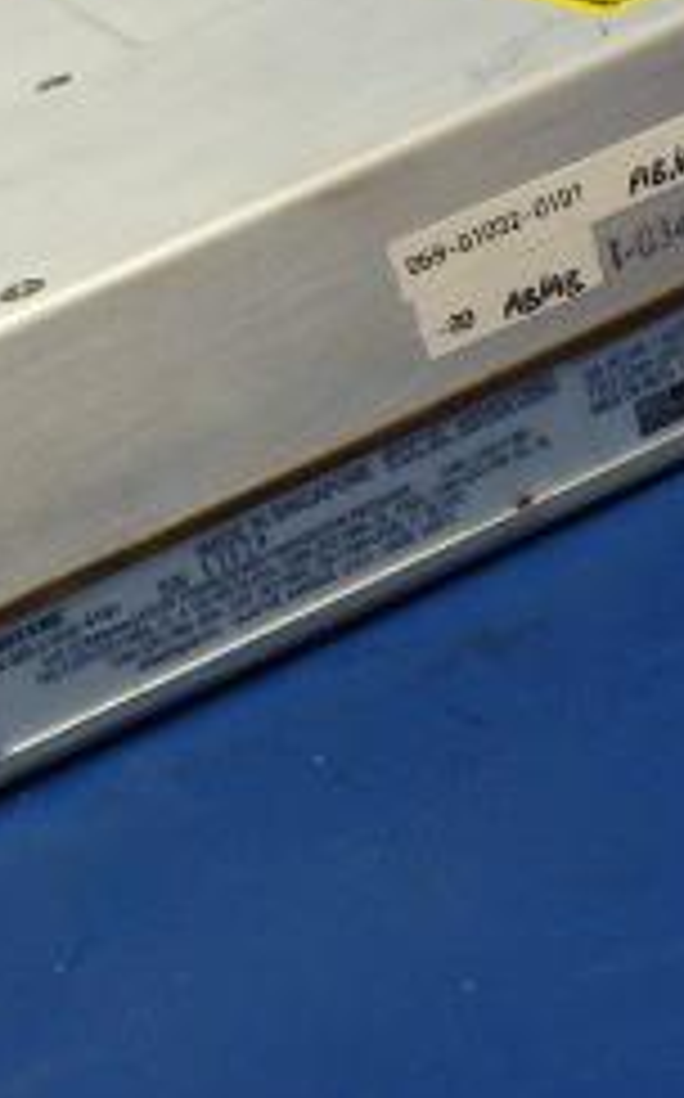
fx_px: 2332
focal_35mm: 78
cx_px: 122
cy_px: 648
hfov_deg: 16.5
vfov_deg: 26.5
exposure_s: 1/30
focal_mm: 5
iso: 320
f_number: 3.9
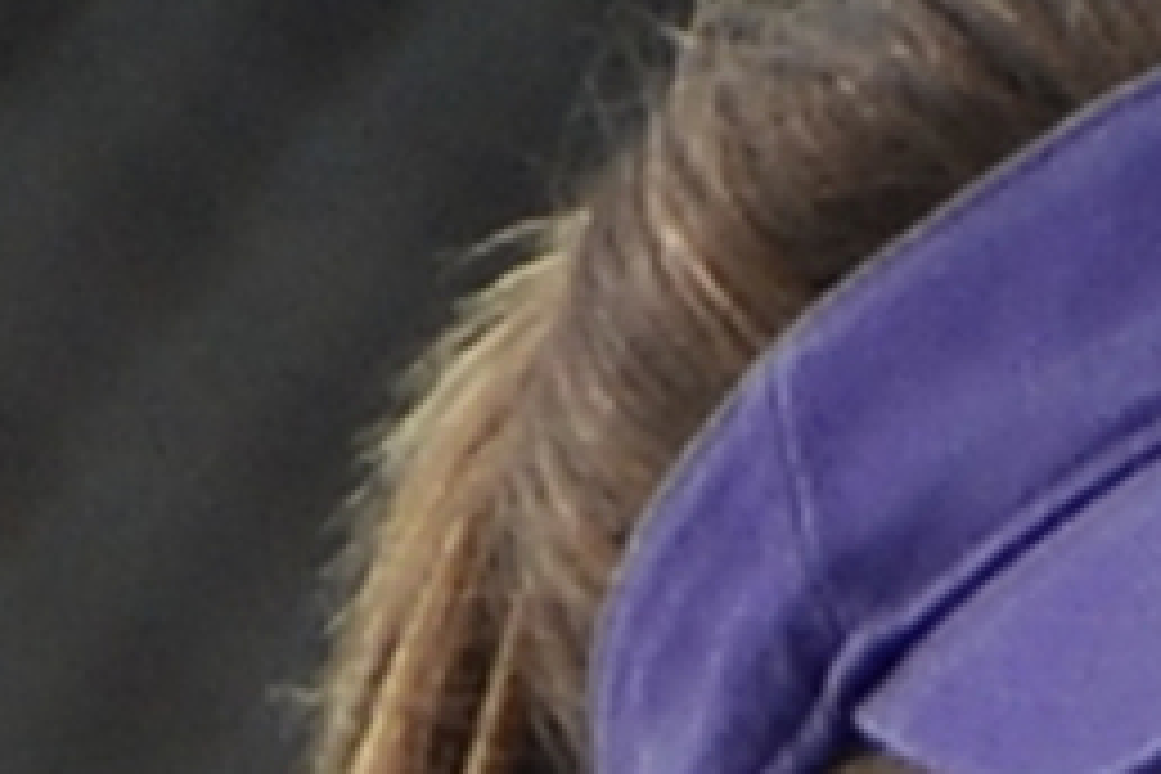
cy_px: 2464
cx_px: 3627
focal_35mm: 1549
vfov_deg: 0.9
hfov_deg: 1.3
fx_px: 49951
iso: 500
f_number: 3.2
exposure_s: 1/8000
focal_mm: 200
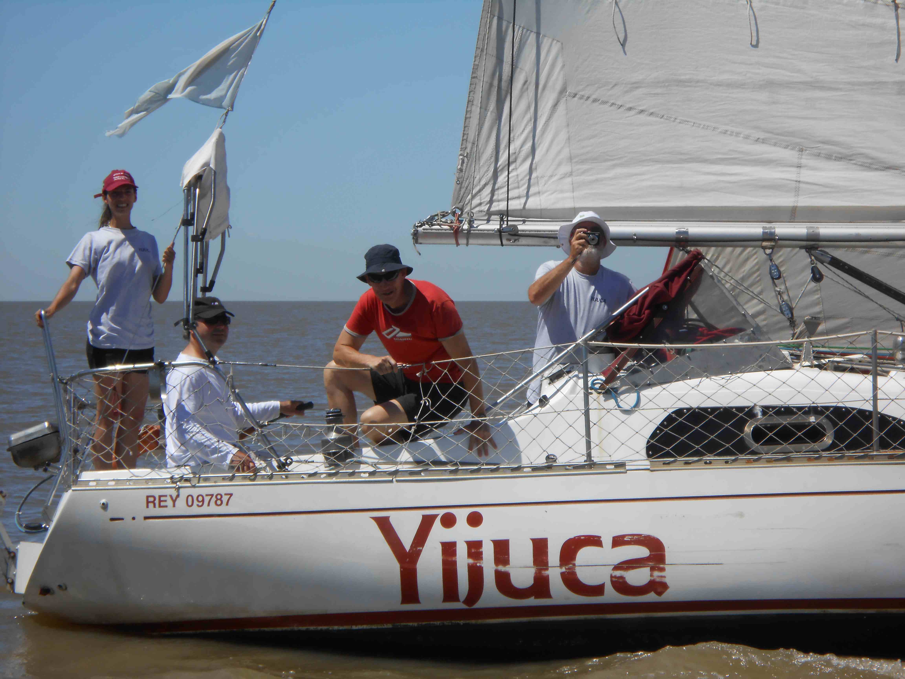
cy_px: 340
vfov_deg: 9.5
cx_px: 452
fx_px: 4078
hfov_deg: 12.7
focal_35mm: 156
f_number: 6.5
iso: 80
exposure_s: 1/640
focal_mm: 27.6
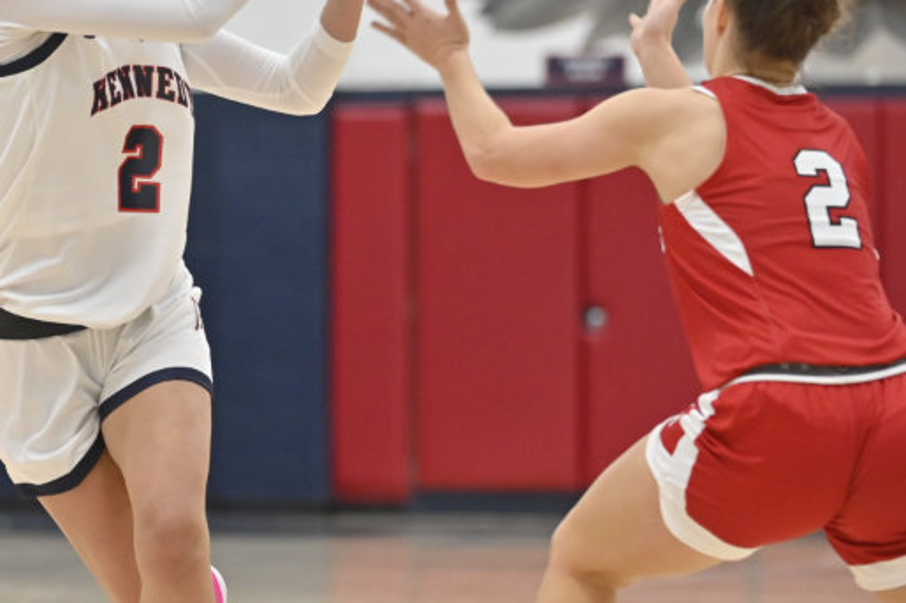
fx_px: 7119
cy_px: 331
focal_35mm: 283
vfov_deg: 4.9
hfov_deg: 7.3
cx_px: 162
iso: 1800
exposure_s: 1/640
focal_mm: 135
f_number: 2.8
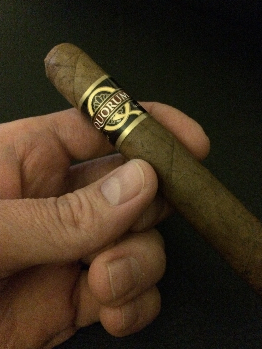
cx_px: 134
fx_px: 323
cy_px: 173
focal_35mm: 32
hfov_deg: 44.2
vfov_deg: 56.8
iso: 2000
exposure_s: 1/17
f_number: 2.2
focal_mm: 4.15
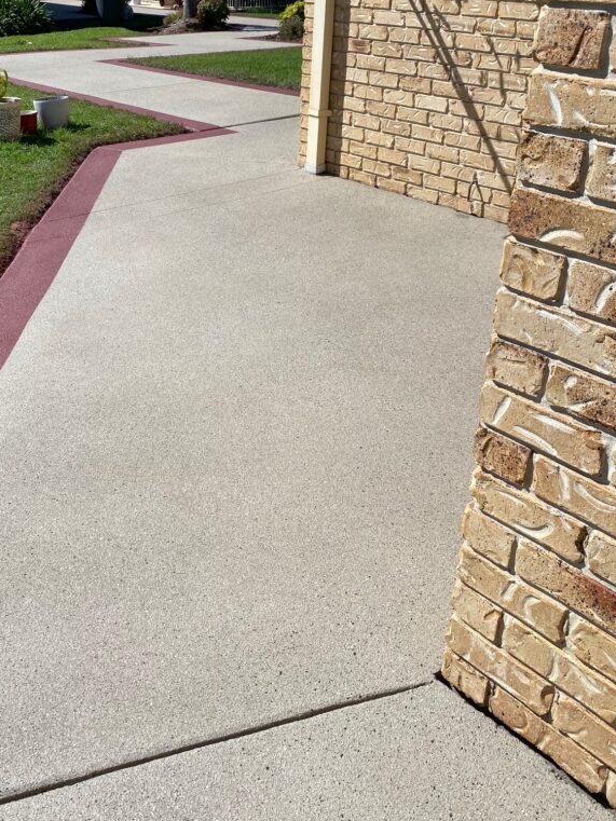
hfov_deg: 40.4
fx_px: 830
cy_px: 319
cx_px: 223
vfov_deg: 52.2
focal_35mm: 35
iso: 32
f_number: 1.8
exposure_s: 1/4115
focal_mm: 4.25
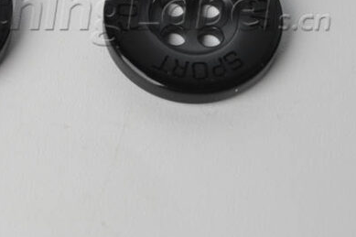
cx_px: 58
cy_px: 27
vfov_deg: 8.4
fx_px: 1611
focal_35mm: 163
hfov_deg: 12.5
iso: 100
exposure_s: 1/80
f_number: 13
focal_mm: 55
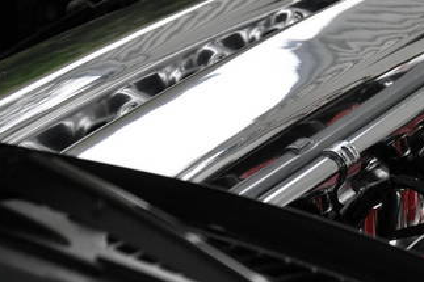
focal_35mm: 195
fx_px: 2295
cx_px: 339
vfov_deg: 7.0
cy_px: 52
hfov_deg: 10.5
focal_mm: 70
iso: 800
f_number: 5.3
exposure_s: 1/250
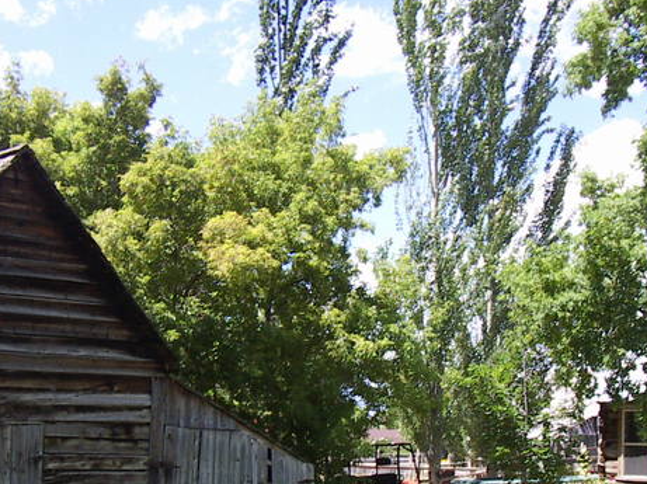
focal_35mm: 64
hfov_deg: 30.2
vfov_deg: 22.6
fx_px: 1195
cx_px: 272
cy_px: 376
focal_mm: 4.7
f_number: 6.7
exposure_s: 1/100
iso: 64
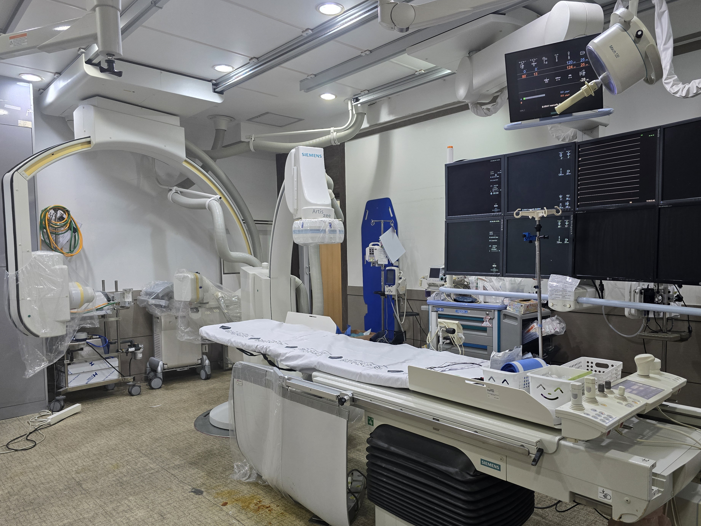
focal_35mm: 25
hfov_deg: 69.3
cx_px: 381
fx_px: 506
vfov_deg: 54.8
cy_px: 283
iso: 320
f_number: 1.7
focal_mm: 6.3
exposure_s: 1/120
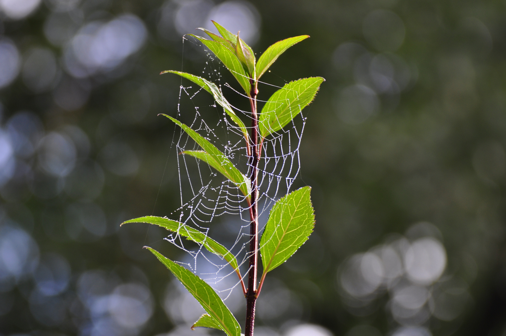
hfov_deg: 8.6
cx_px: 253
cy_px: 168
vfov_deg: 5.7
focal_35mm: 240
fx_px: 3369
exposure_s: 1/125
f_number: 4.8
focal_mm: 160
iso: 200
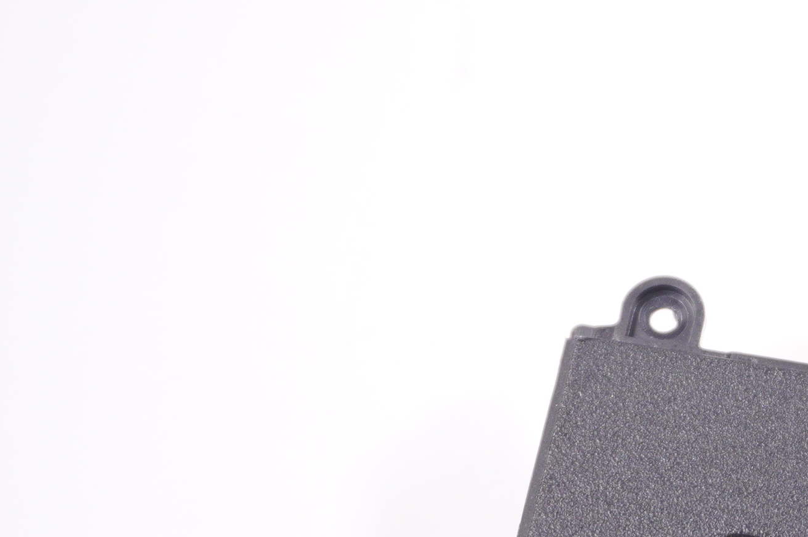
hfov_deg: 17.3
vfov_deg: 11.9
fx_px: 2560
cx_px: 921
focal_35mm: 114
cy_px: 509
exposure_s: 1/200
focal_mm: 33
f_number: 5.6
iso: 800
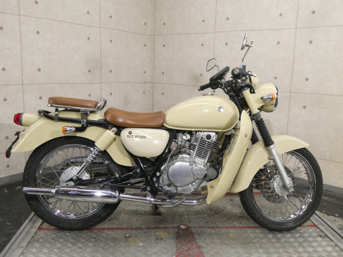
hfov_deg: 55.4
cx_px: 172
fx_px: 327
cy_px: 128
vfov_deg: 42.9
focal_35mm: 33
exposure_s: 1/80
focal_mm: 5.8
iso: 500
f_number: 4
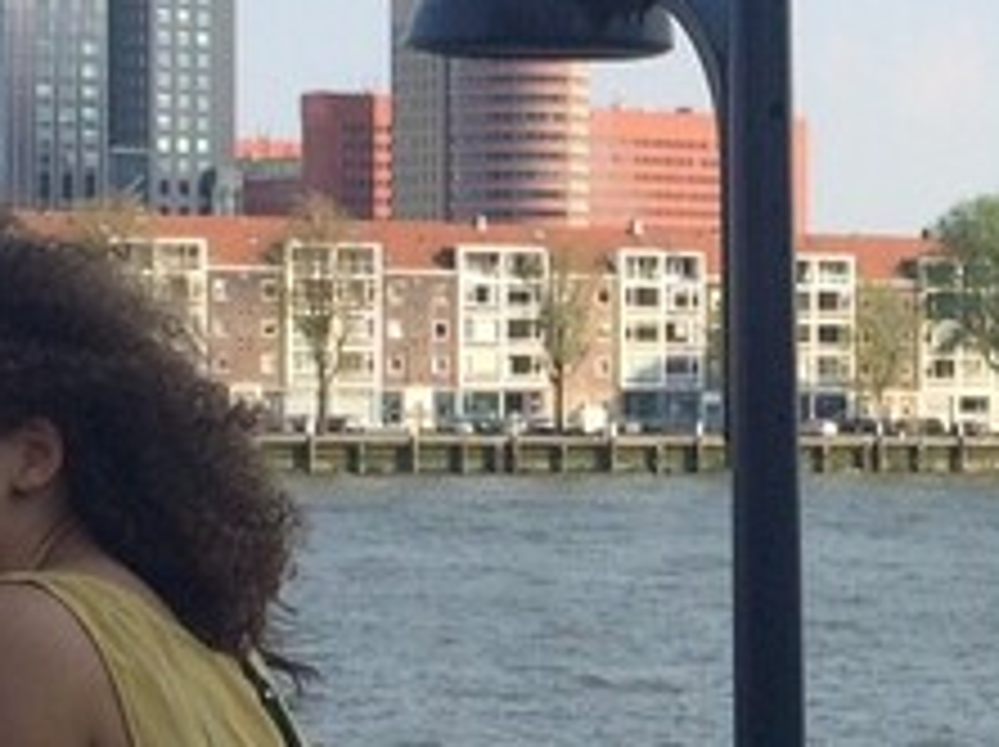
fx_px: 4151
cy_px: 524
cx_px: 1084
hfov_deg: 13.5
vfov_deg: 10.3
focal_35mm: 144
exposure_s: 1/1520
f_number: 2.2
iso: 32
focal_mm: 4.15
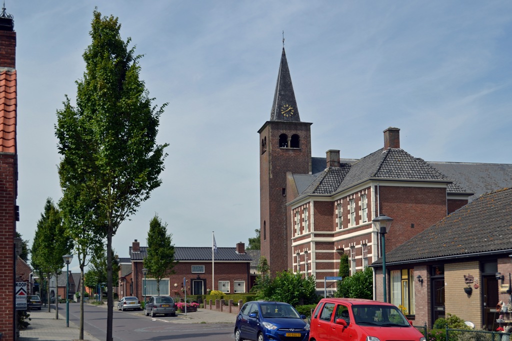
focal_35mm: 45
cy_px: 170
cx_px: 256
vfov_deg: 29.9
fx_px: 640
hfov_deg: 43.6
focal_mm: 30
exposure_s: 1/640
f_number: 5.6
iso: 100
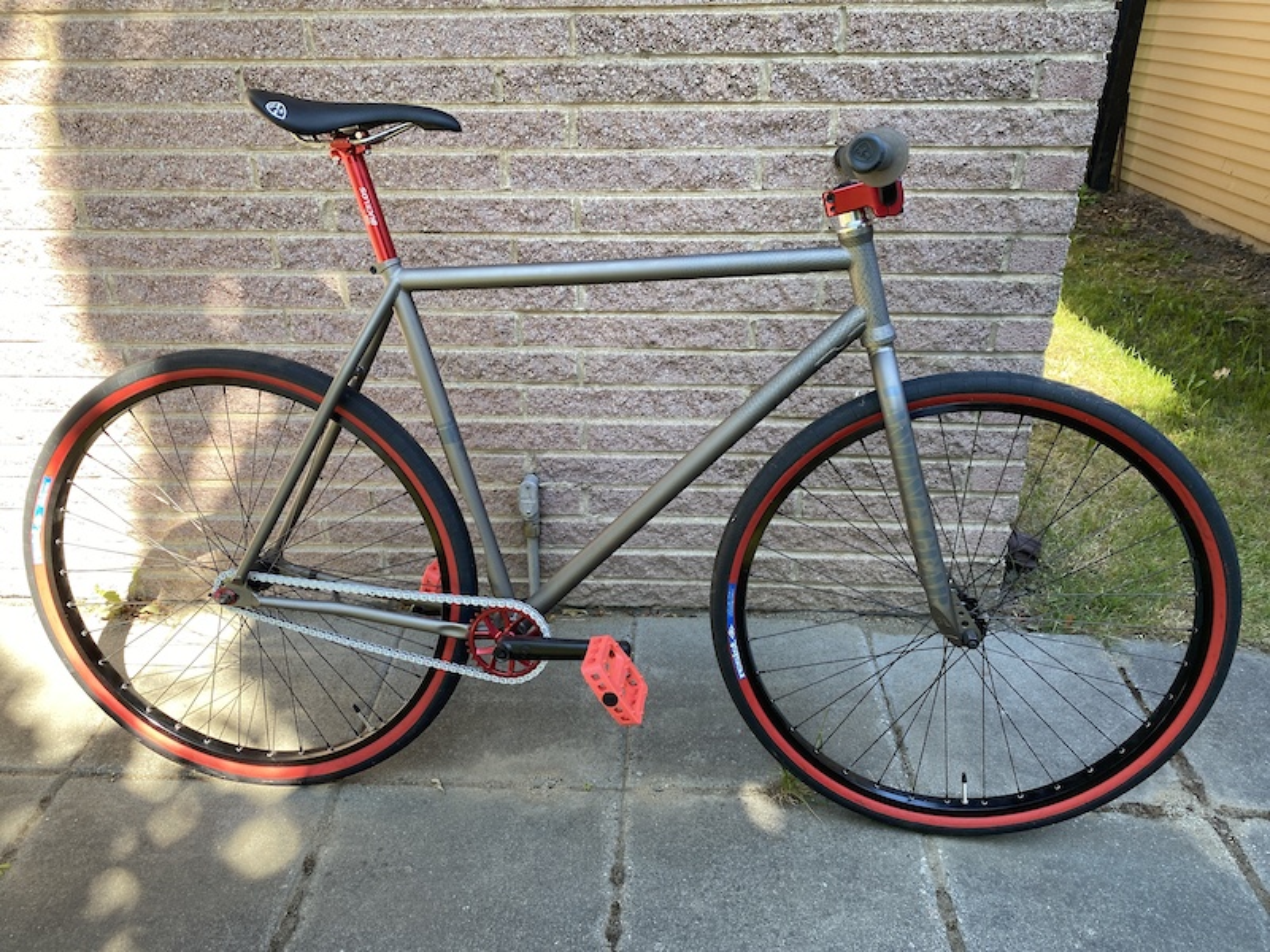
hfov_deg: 67.3
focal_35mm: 26
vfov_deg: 53.1
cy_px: 476
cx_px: 635
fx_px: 954
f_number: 1.8
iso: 32
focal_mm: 4.25
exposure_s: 1/122
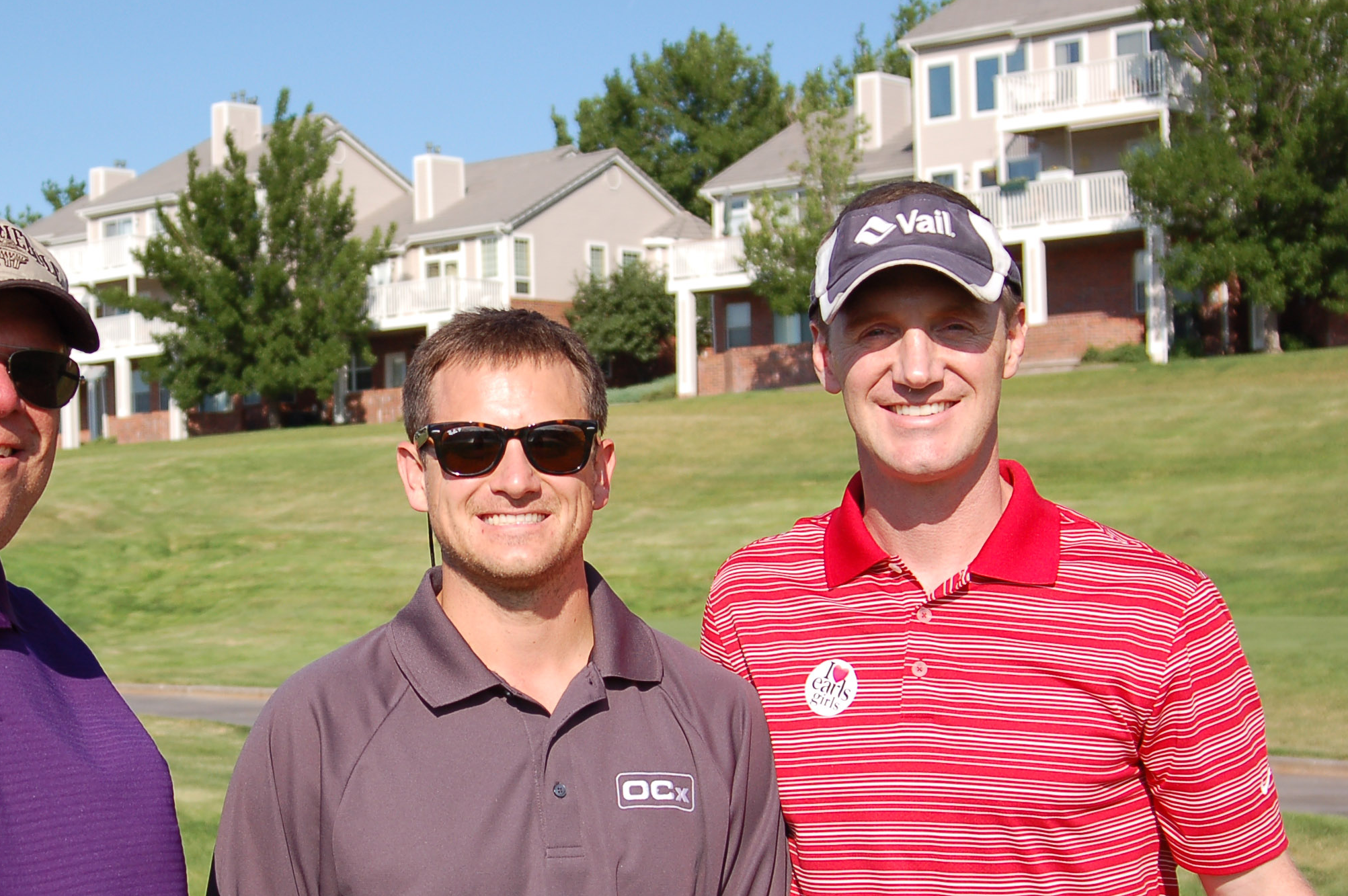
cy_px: 547
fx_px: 2357
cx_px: 416
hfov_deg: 31.6
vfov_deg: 21.5
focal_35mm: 63
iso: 200
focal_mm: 28
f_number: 4.5
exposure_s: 1/1000
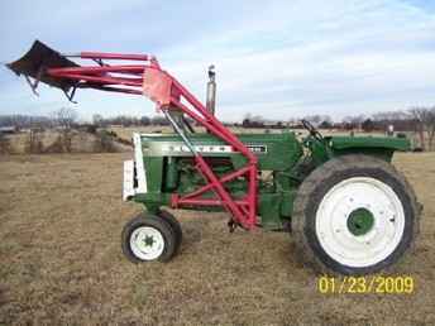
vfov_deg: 39.7
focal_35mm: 36
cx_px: 218
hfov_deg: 51.4
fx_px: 452
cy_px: 163
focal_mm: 6
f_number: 2.7
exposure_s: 1/500
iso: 80
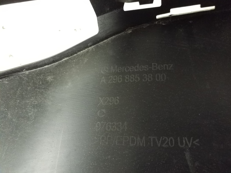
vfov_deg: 51.4
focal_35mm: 27
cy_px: 86
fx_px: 180
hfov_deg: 65.3
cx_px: 116
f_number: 1.9
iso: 500
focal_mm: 3.6
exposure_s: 1/15
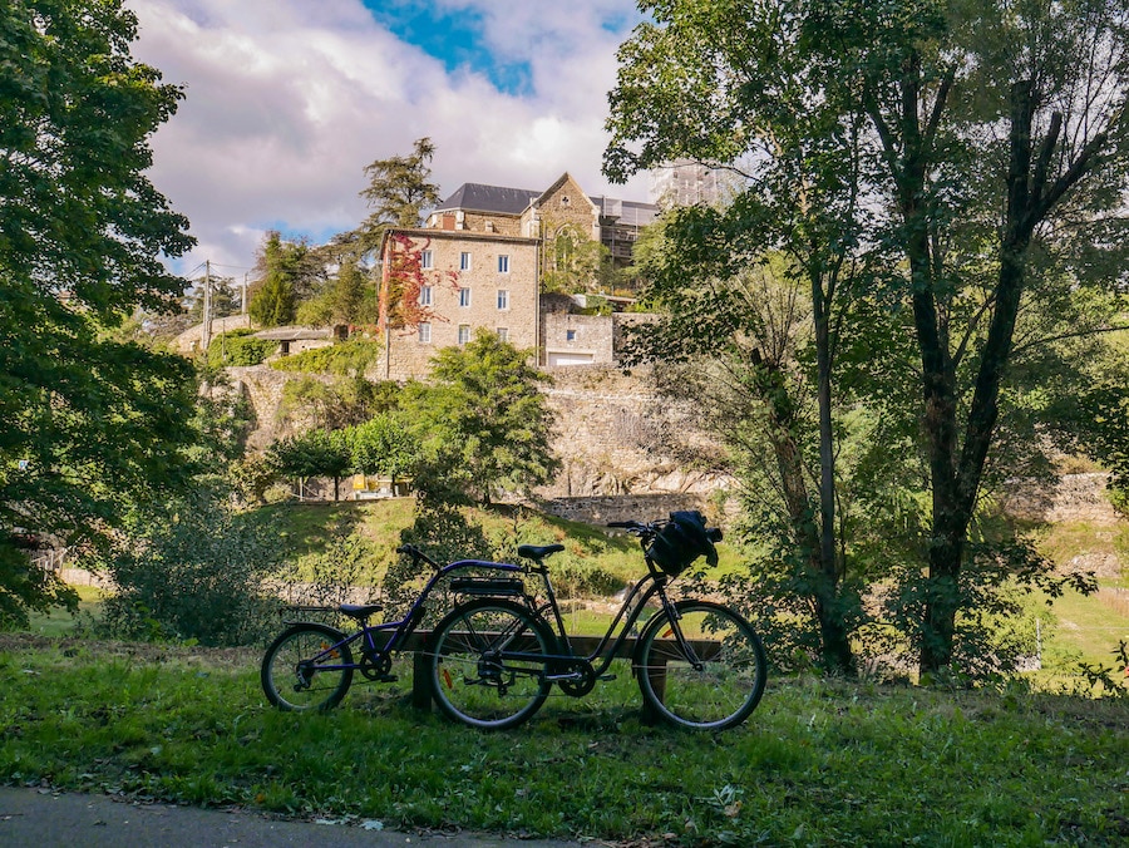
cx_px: 564
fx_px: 1044
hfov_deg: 56.8
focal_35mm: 32
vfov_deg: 44.2
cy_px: 424
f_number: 7.1
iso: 200
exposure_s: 1/320
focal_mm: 16
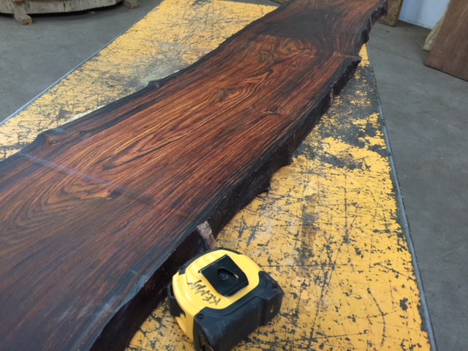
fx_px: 392
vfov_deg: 48.2
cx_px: 234
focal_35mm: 29
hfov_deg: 61.7
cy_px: 176
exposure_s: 1/15
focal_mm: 4.15
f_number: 2.2
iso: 80
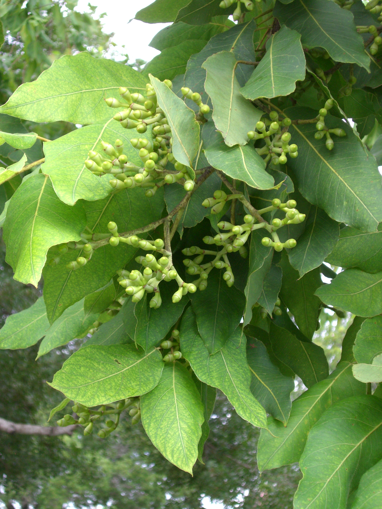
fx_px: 1162
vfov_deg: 24.7
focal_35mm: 79
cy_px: 254
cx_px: 191
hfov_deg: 18.7
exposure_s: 1/125
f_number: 4.1
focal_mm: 12.8
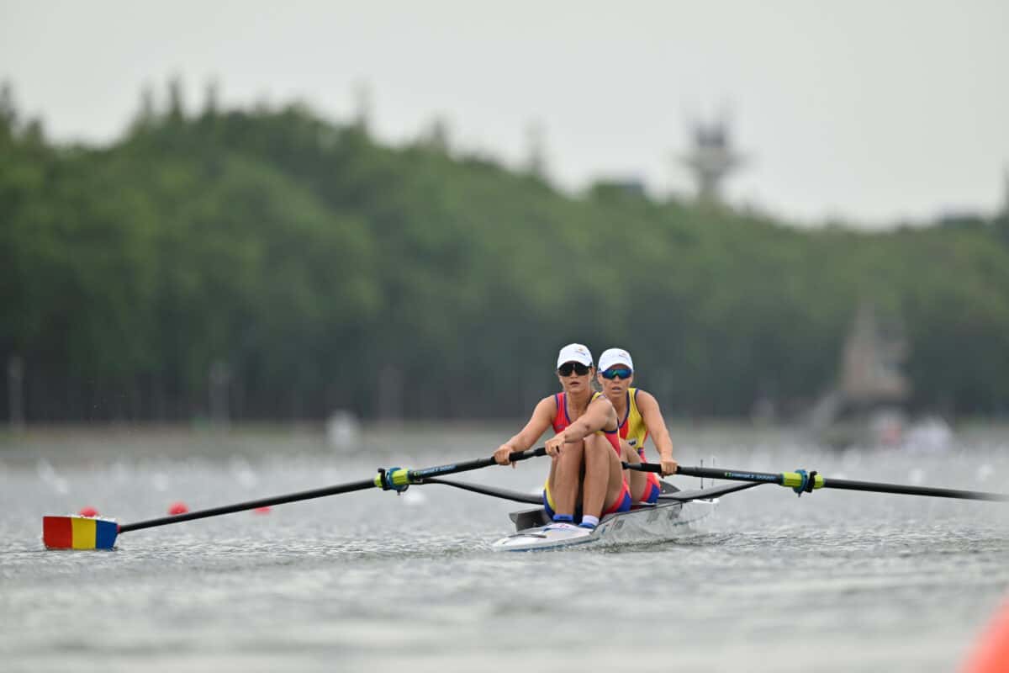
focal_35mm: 600
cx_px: 504
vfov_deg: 2.3
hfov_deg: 3.4
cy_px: 336
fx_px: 16815
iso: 110
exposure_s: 1/1250
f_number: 4
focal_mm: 600
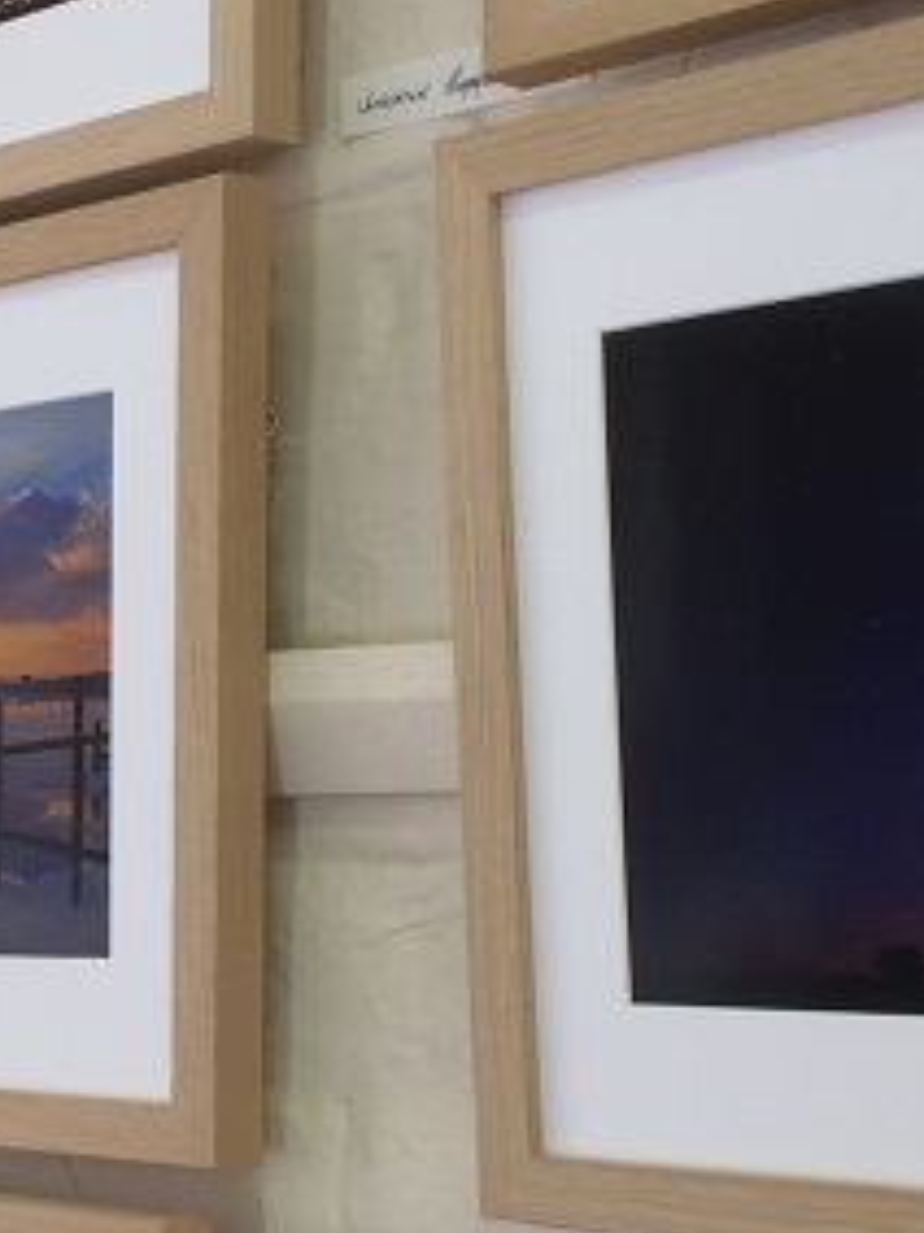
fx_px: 2921
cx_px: -235
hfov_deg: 17.0
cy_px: 797
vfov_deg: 23.8
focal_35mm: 82
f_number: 2.2
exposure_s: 1/50
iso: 50
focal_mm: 4.15
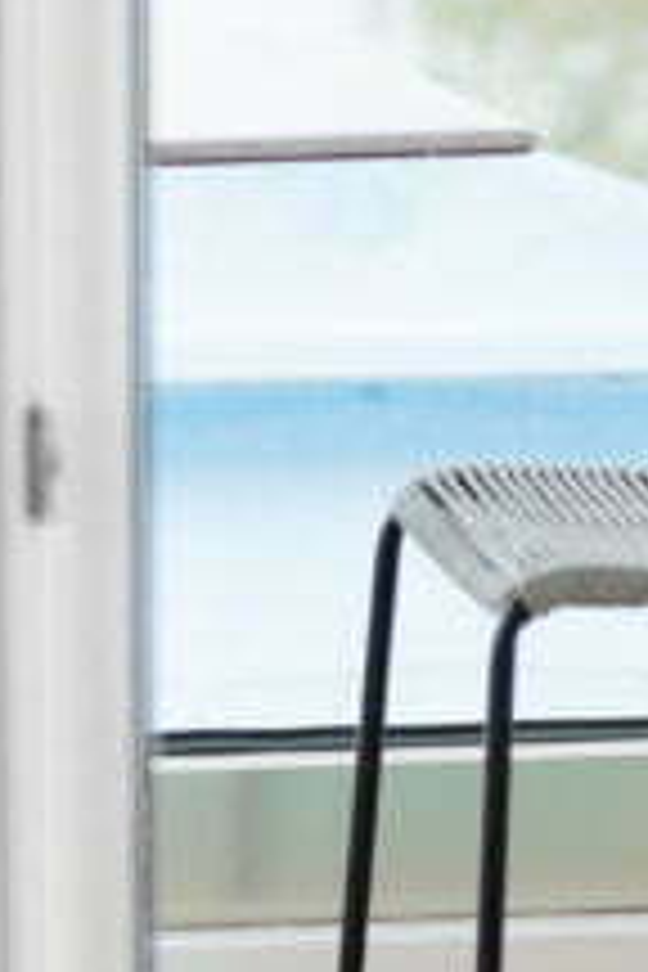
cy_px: -126
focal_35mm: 498
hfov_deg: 2.7
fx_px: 13445
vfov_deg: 4.1
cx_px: 1224
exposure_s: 1/80
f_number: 3.2
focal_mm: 105
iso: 250
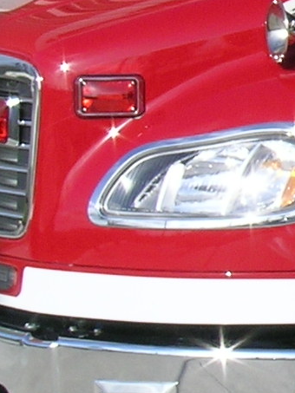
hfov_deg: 6.2
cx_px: 874
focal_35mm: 223
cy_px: 37
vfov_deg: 8.8
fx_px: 2533
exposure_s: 1/184
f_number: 7.8
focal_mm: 8
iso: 50
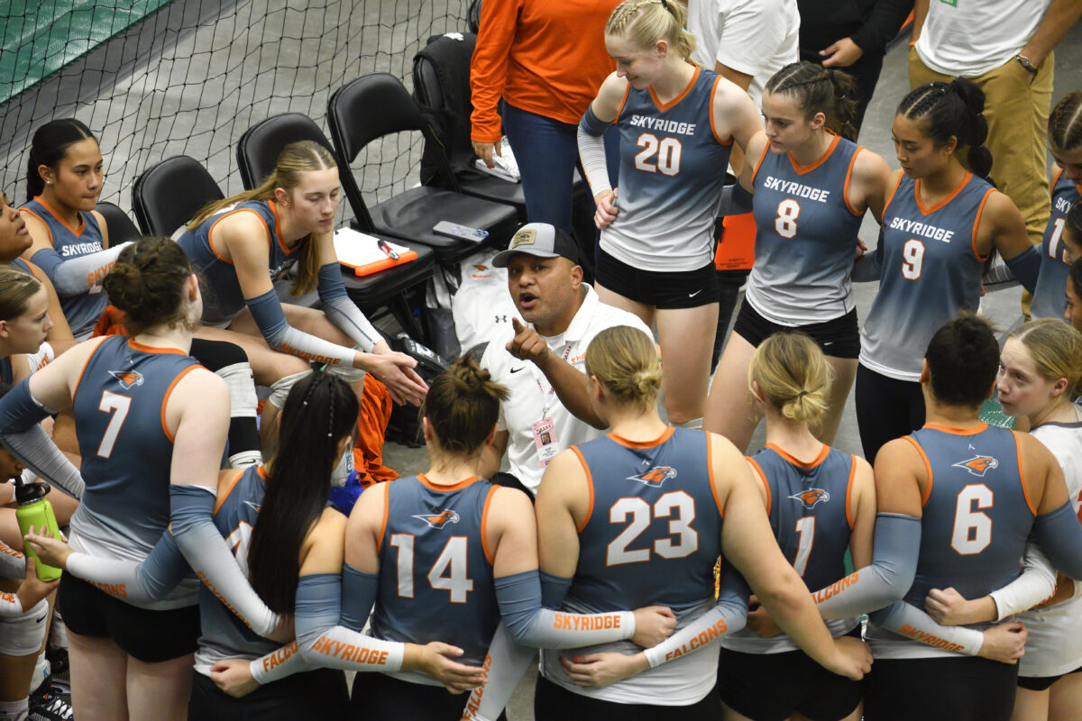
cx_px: 541
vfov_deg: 7.9
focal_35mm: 174
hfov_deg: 11.8
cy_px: 360
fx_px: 5229
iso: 2200
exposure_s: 1/500
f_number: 4.8
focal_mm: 116
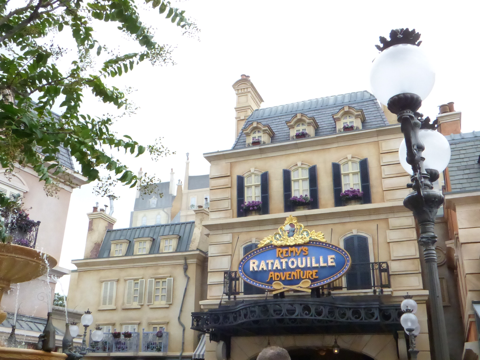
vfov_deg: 39.7
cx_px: 240
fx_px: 499
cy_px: 180
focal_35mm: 36
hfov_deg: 51.4
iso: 1600
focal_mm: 6.47
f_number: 8
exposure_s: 1/2000
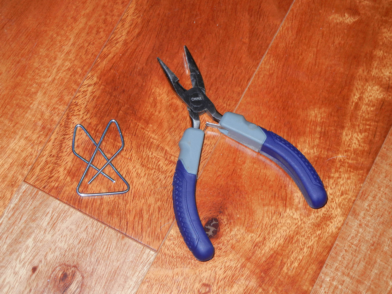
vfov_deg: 16.6
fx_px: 1008
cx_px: 196
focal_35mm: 89
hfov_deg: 22.0
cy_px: 147
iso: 200
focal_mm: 16
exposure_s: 1/30
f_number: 4.4
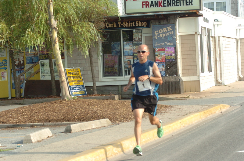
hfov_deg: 15.2
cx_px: 122
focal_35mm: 135
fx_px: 913
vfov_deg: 10.1
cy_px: 80
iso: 400
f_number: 5.6
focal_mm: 90
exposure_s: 1/640
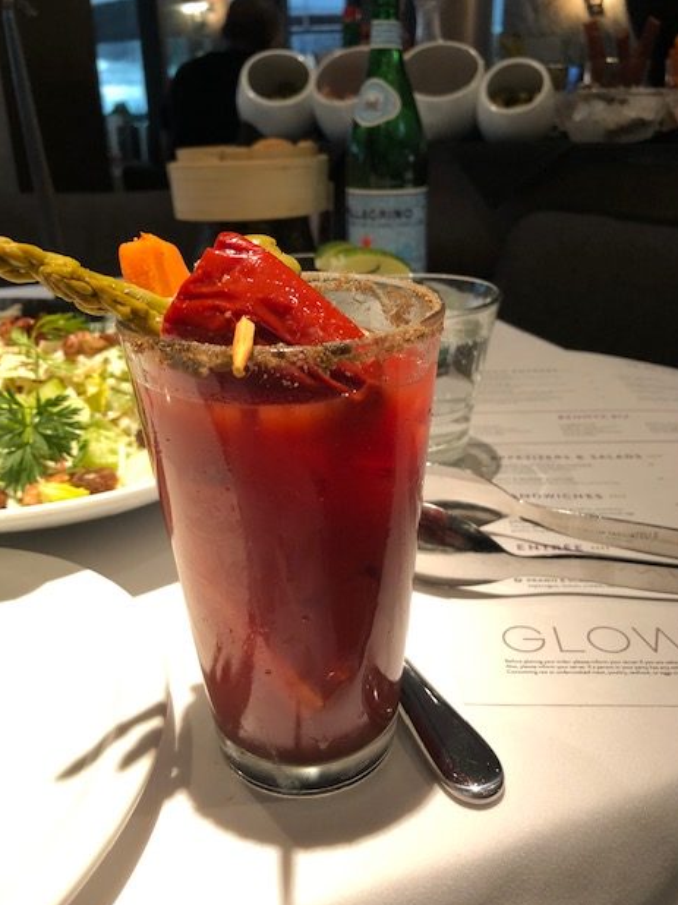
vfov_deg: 61.7
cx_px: 347
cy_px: 444
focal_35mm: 29
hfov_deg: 48.2
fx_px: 758
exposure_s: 1/20
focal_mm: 3.99
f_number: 1.8
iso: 40
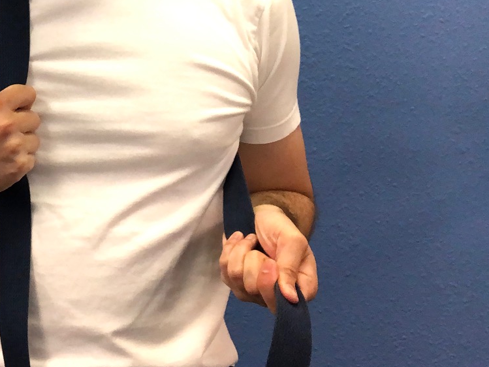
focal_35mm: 66
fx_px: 932
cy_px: 22
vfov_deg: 21.6
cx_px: 15
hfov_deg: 27.9
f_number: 2.2
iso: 250
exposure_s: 1/60
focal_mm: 2.87
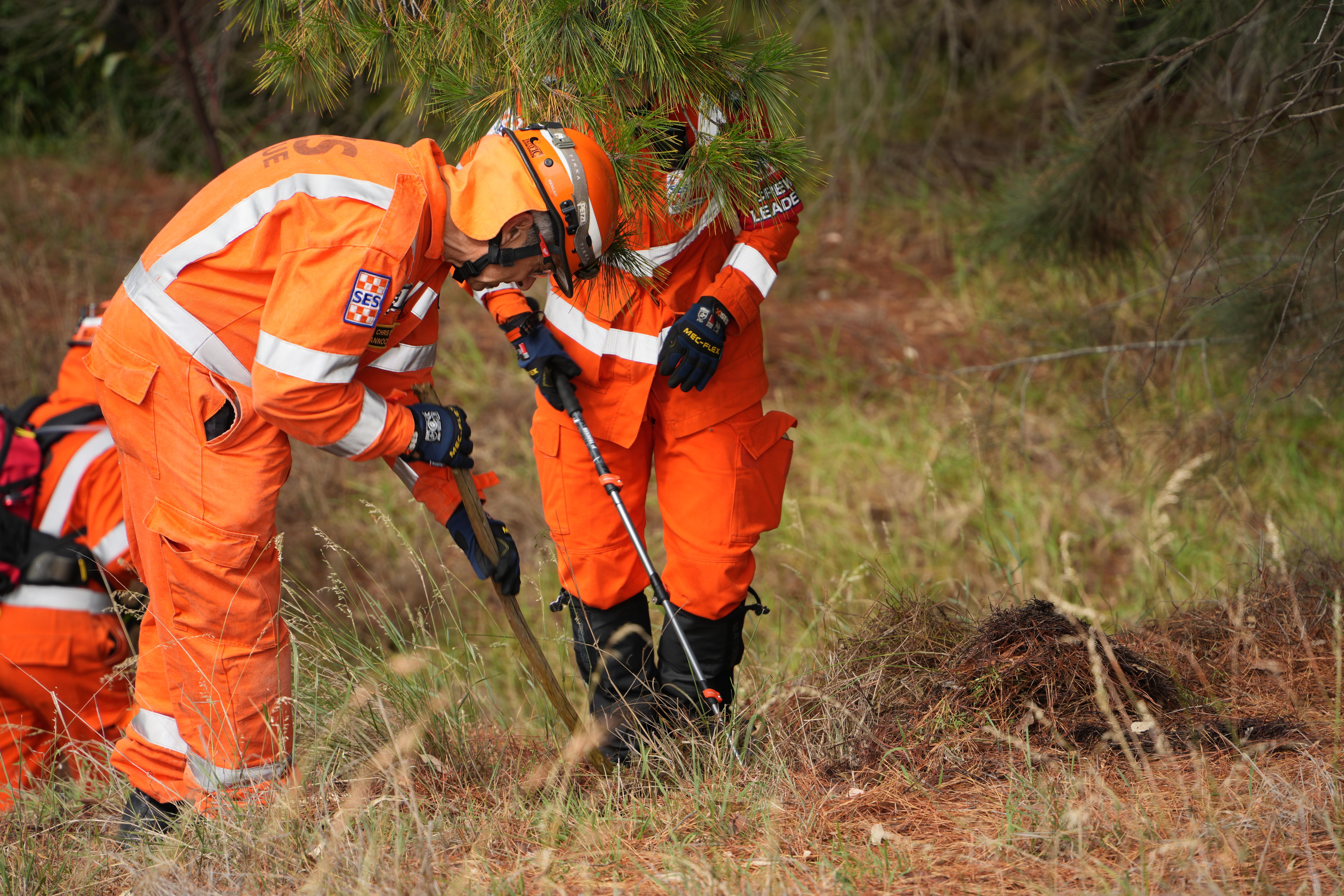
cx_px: 672
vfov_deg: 6.9
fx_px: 7466
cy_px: 448
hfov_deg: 10.3
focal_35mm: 200
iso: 100
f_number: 5.6
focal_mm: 200
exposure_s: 1/200
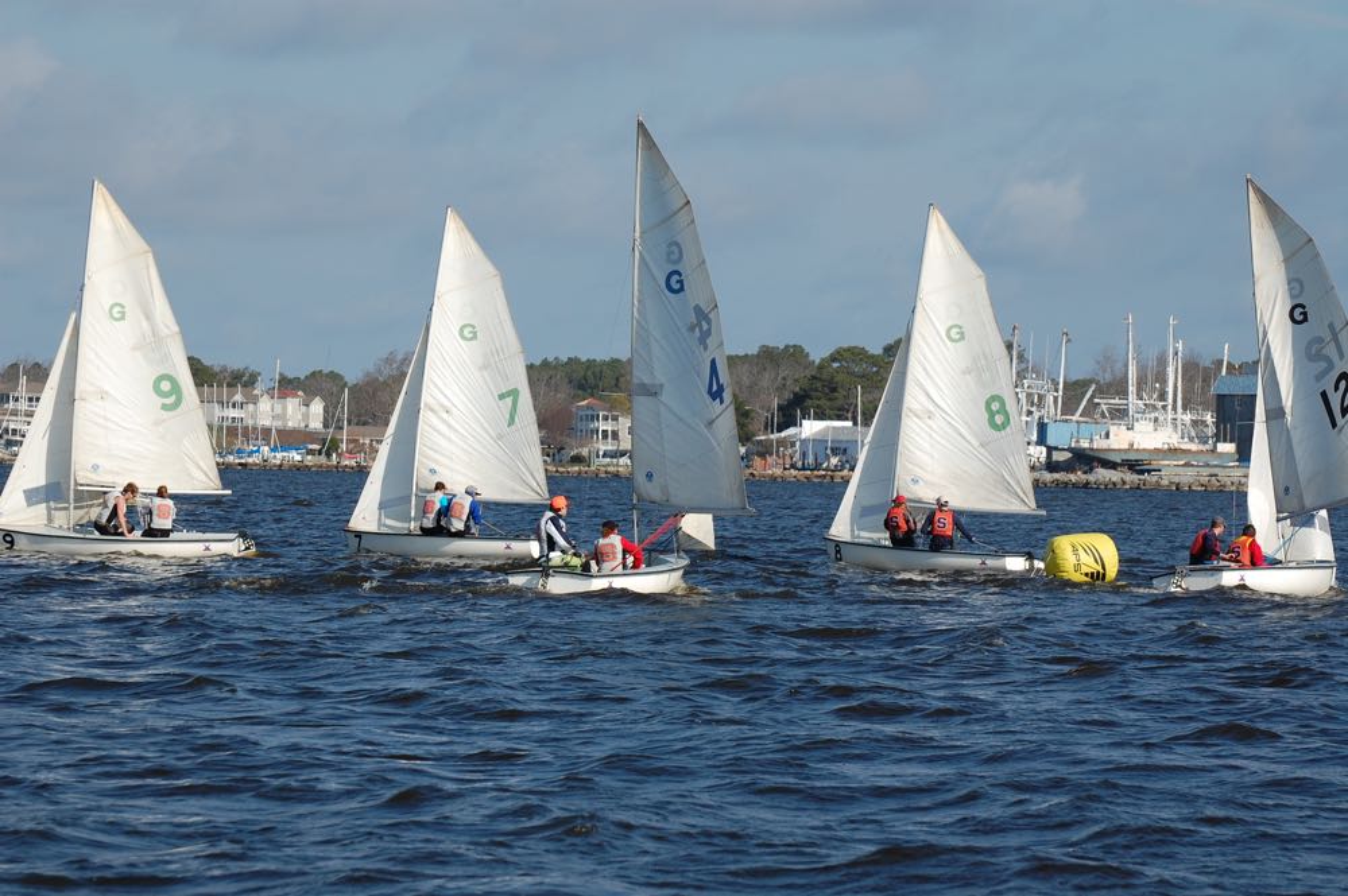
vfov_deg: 7.9
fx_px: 6510
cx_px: 674
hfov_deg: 11.8
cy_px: 448
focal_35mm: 174
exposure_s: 1/800
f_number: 7.1
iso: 200
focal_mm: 116
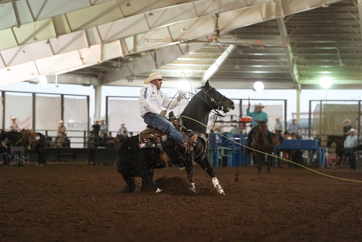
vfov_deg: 6.9
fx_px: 2013
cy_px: 121
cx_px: 181
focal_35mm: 200
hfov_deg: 10.3
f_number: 4.5
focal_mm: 200
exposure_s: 1/1000
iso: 3200
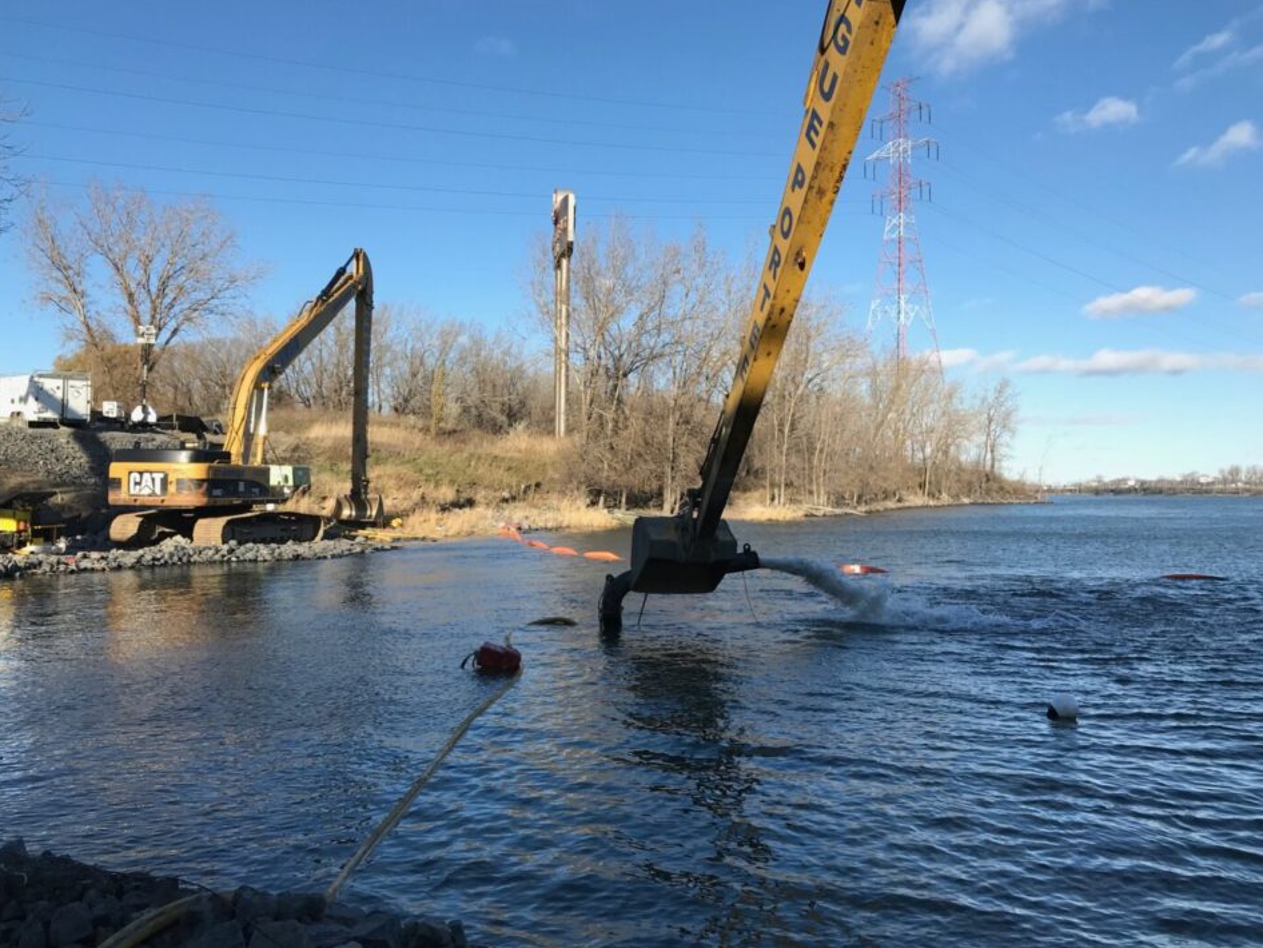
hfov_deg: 61.6
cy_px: 460
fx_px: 1058
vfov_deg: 48.2
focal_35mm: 29
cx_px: 629
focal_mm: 3.99
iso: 20
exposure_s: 1/1570
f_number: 1.8
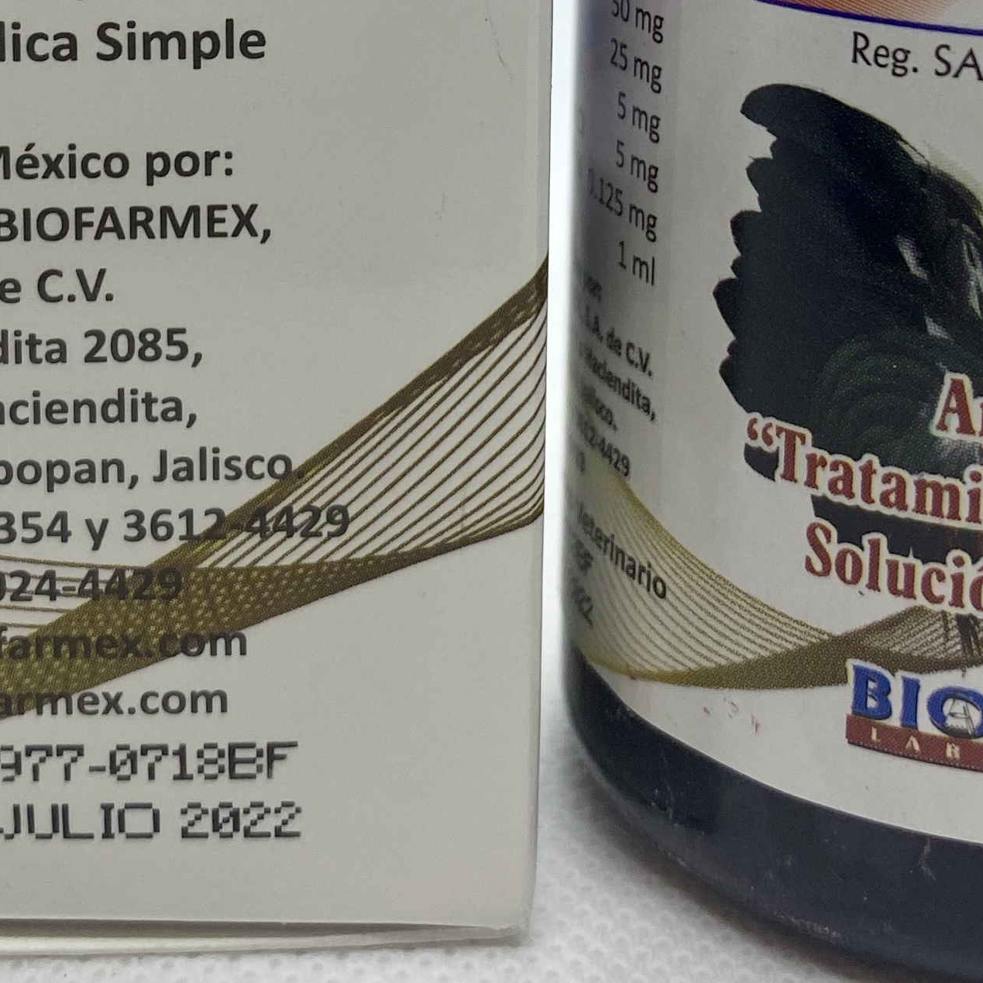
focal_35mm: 73
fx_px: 2345
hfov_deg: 23.7
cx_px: 479
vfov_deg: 22.1
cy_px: -156
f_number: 1.8
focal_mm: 4.25
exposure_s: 1/317
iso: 32
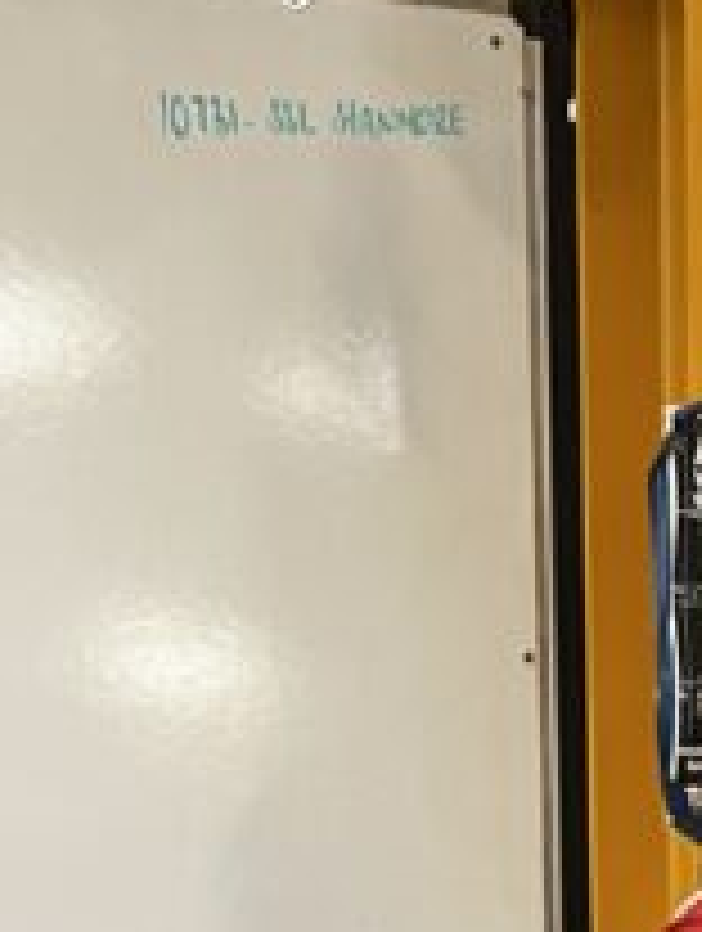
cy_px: 1502
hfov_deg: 12.5
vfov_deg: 15.2
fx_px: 3154
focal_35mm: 117
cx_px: 774
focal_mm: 5.7
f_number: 1.5
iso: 160
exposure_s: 1/50
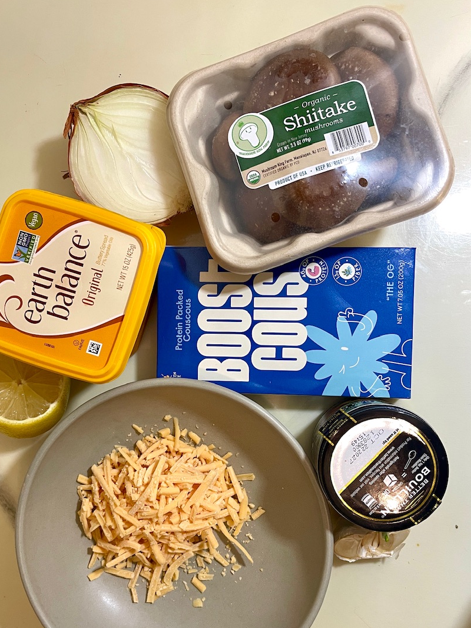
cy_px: 356
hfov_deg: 46.7
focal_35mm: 30
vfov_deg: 59.7
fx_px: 544
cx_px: 206
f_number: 1.6
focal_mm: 5.1
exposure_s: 1/60
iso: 100
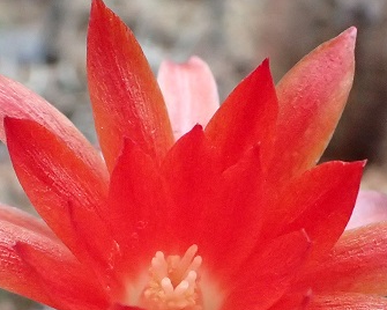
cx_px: 194
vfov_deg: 18.0
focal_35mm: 84
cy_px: 285
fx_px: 962
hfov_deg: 22.7
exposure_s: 1/80
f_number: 3.2
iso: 800
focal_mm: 5.5
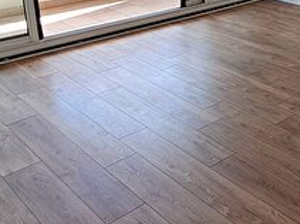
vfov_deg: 26.5
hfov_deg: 33.4
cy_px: 18
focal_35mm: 53
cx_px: 294
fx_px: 459
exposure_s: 1/105
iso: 40
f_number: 2.2
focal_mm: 1.64
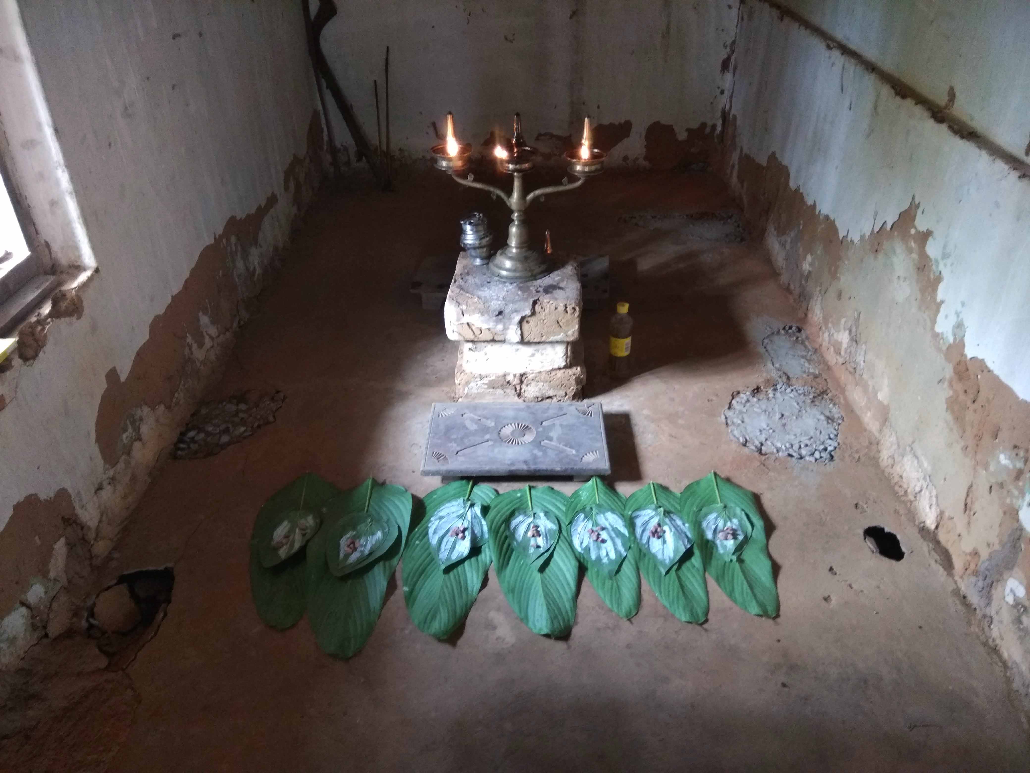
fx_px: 625
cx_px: 515
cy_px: 386
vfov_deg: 63.4
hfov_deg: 79.0
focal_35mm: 21
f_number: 2
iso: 640
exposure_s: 1/20
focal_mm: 3.57
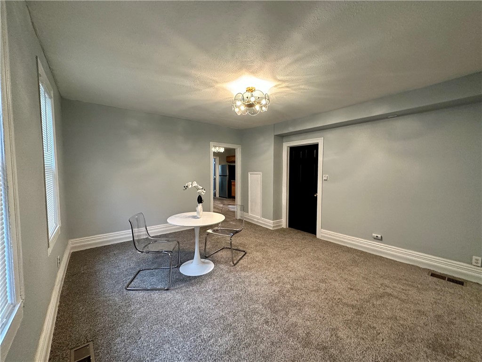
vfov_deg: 85.7
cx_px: 241
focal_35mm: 14
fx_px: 195
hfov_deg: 102.1
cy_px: 181
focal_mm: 2.22
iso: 640
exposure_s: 1/60
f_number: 2.2
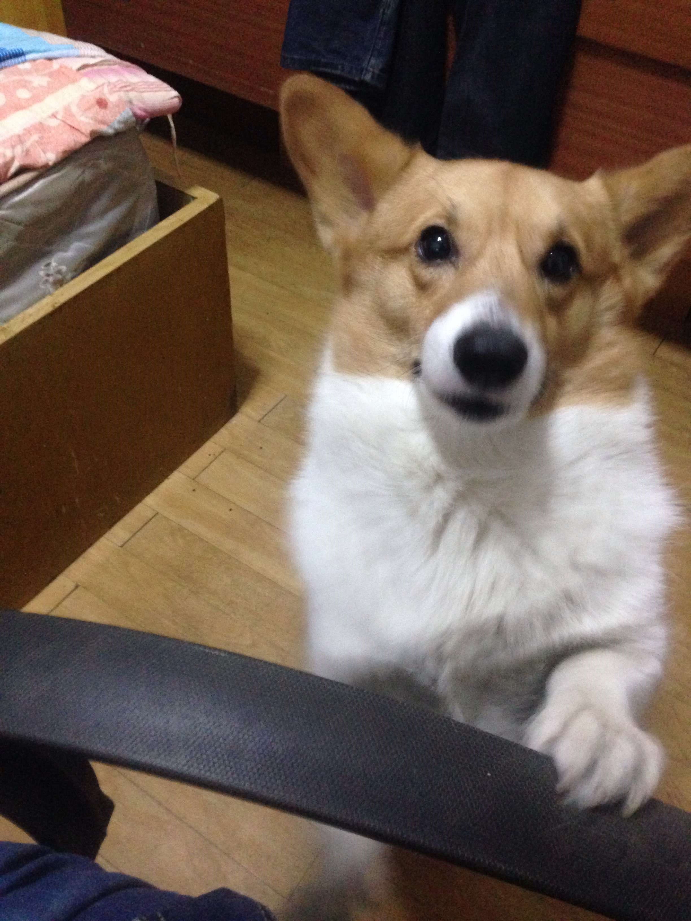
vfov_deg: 55.4
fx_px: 878
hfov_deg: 42.9
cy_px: 460
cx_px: 346
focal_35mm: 33
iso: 500
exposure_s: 1/15
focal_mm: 4.12
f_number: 2.4
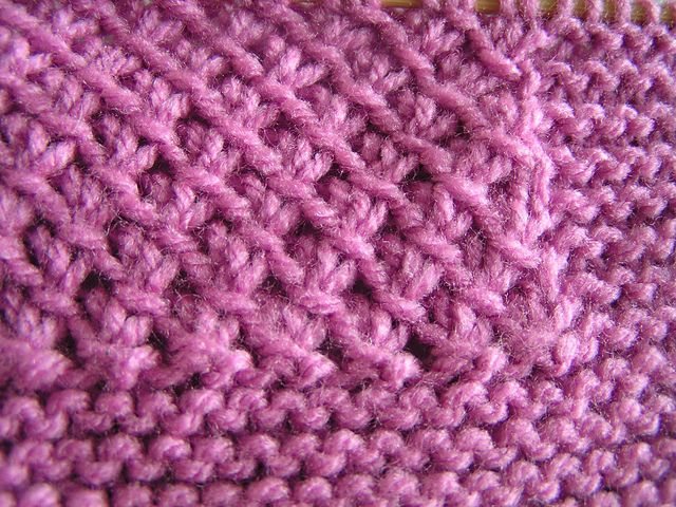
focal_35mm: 38
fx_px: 742
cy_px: 254
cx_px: 338
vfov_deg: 37.7
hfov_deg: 49.0
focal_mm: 5.8
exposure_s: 1/40
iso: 200
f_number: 2.8
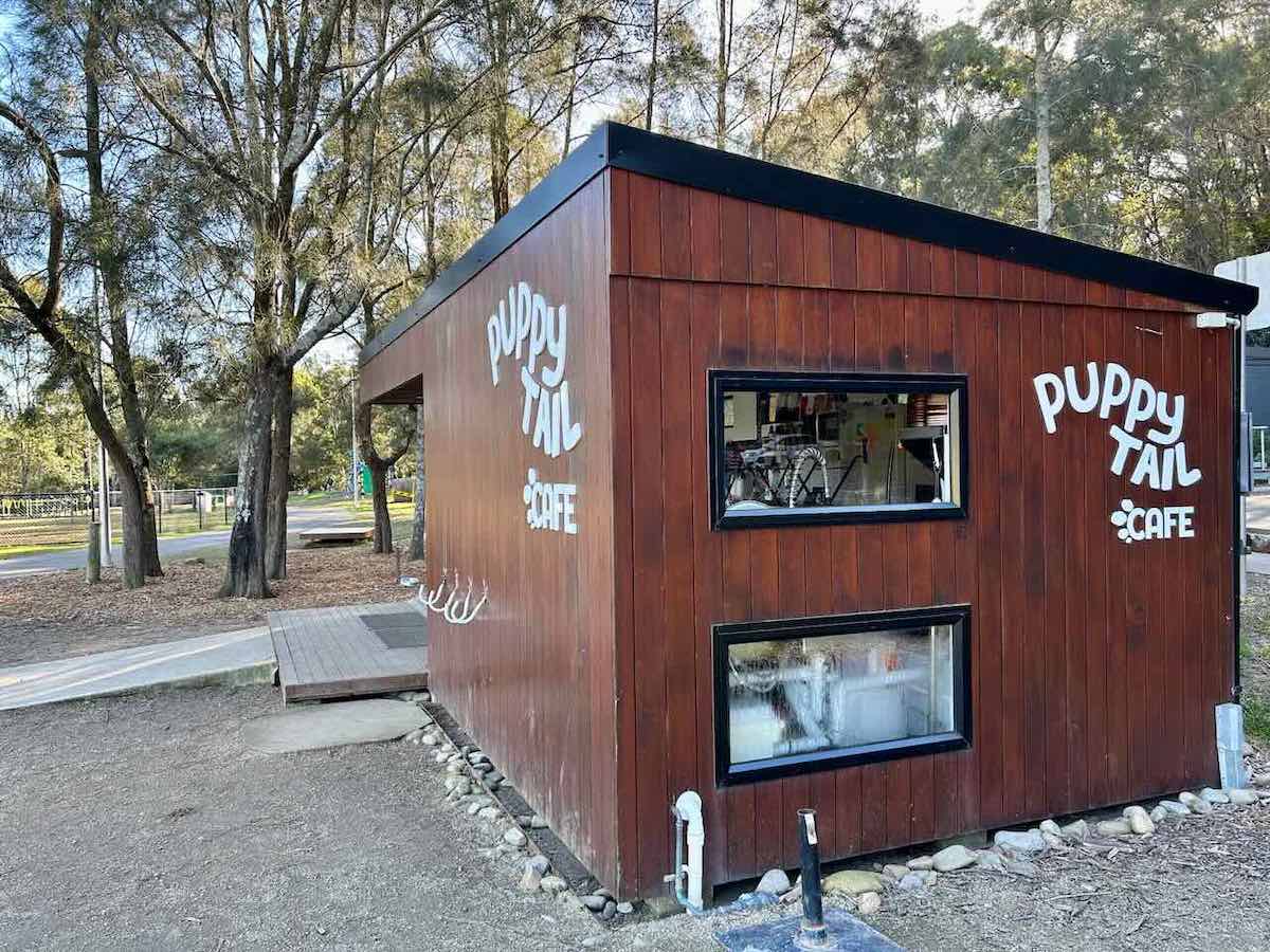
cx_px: 635
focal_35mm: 26
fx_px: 954
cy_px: 476
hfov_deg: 67.3
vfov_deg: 53.1
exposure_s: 1/164
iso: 40
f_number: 1.5
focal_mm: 5.7
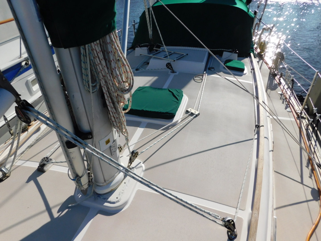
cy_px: 120
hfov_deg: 73.9
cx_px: 160
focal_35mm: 23
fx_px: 213
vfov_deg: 58.9
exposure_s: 1/800
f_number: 6
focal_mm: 4
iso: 125
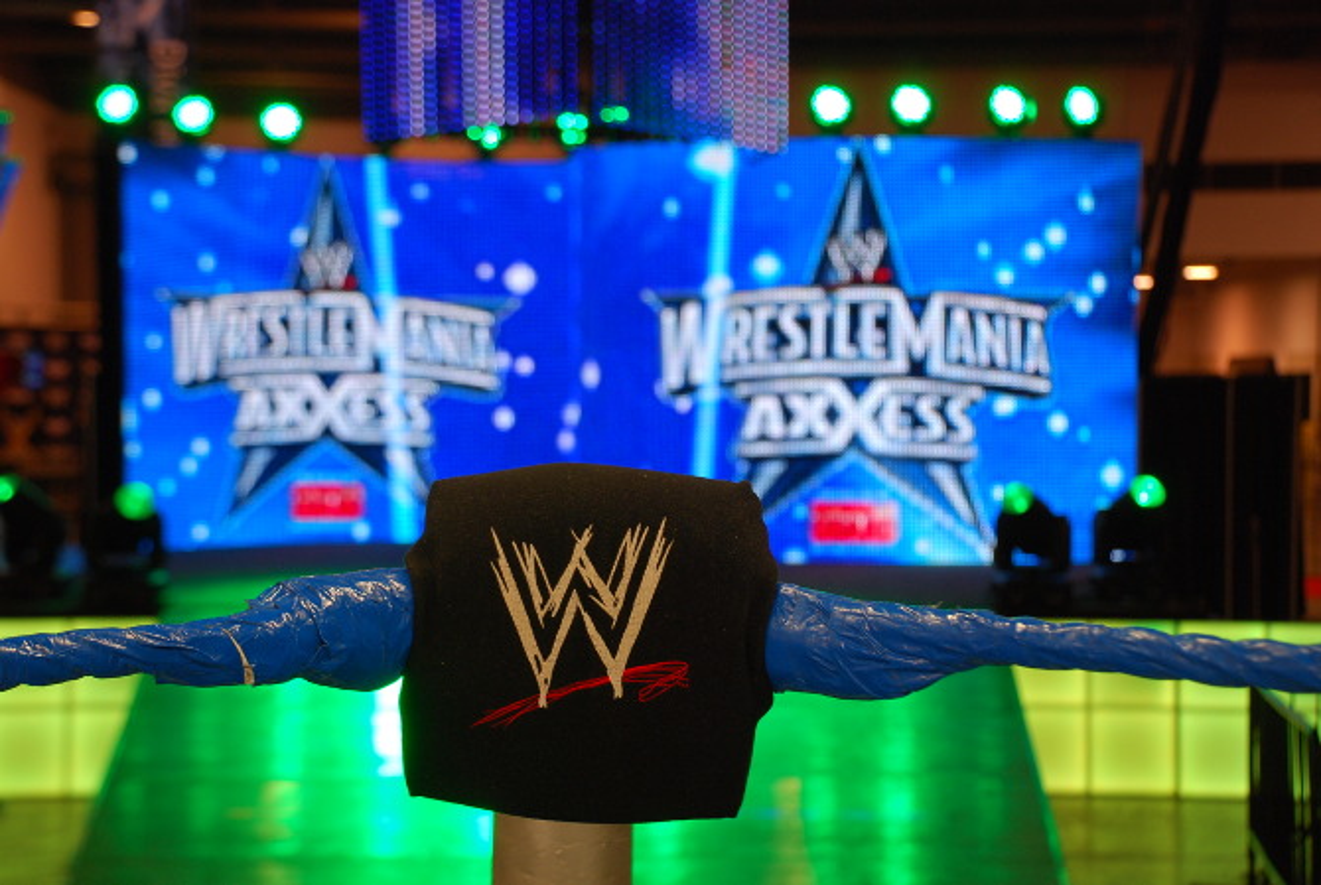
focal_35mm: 78
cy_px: 442
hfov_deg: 26.0
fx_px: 2867
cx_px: 660
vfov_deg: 17.6
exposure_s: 1/50
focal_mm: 52
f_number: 5
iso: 400
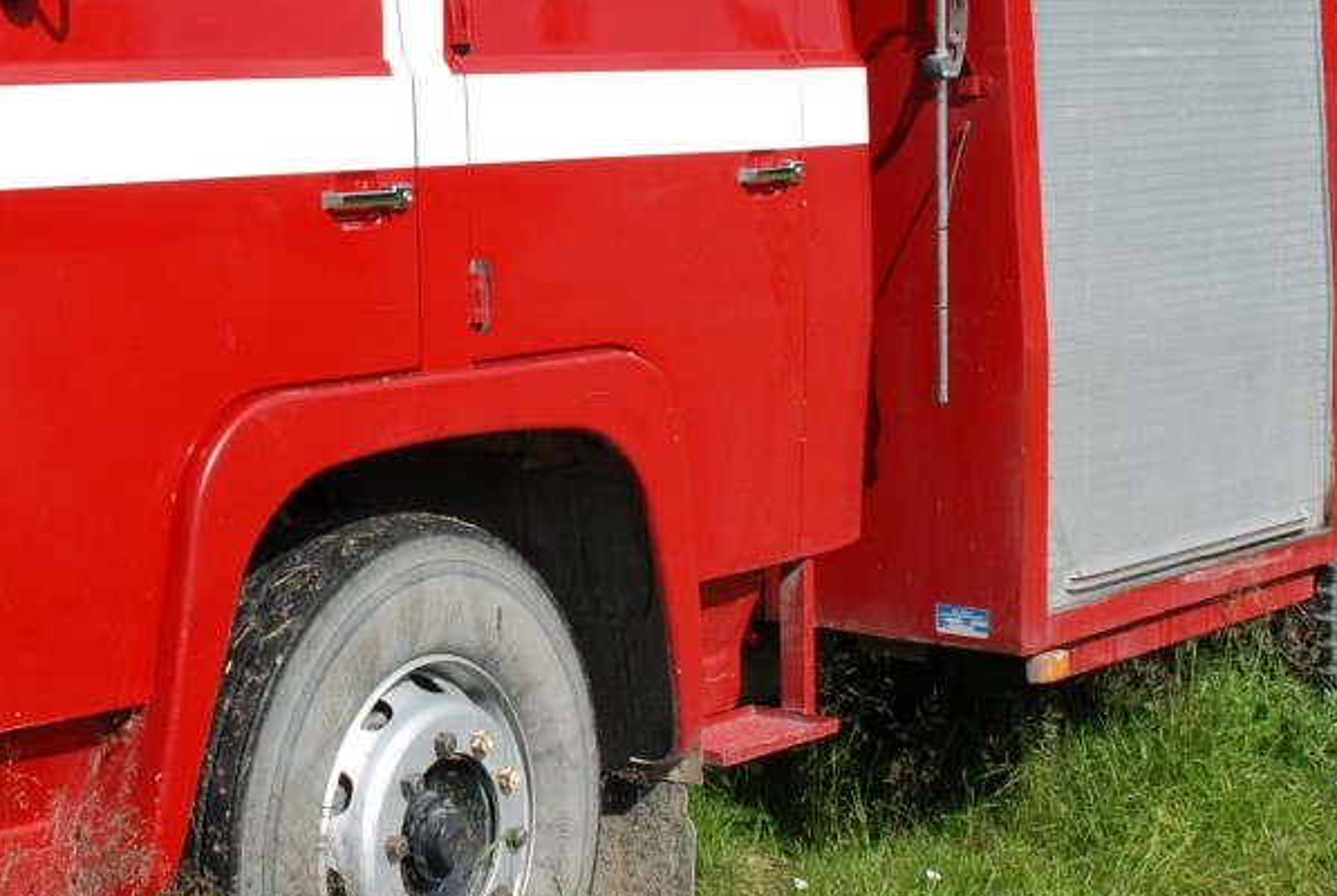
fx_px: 3013
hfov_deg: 24.5
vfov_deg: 16.9
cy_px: 345
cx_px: 212
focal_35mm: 81
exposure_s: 1/200
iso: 100
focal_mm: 20
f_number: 7.1
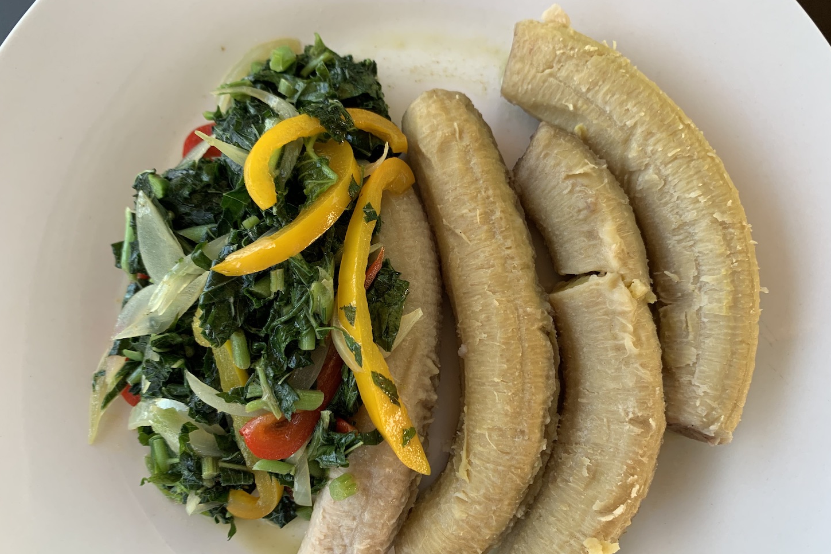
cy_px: 297
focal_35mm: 28
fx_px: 646
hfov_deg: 65.5
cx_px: 412
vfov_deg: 46.4
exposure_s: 1/121
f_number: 1.8
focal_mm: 4.25
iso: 64
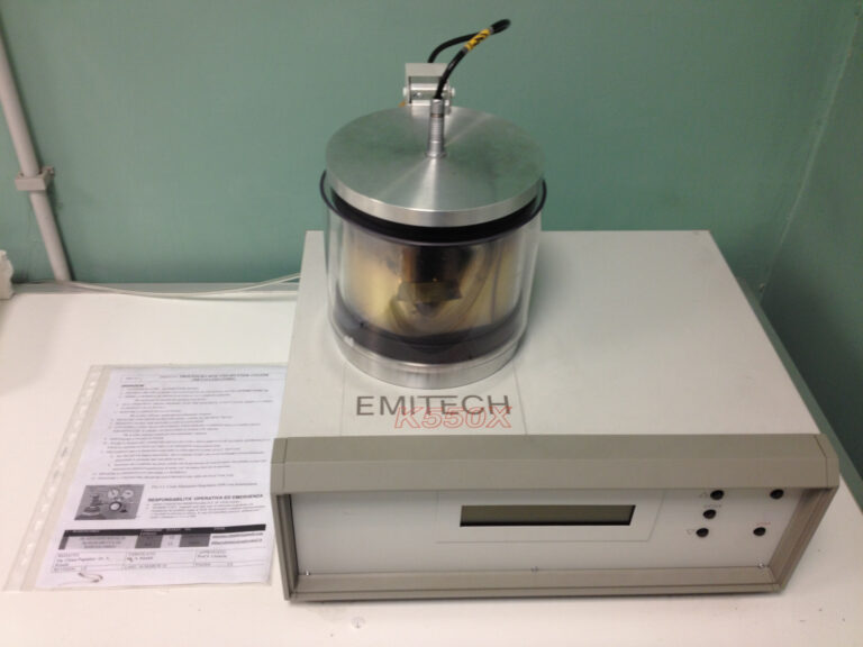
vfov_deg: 40.7
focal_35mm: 35
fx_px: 873
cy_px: 324
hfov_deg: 52.6
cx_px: 432
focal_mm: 4.28
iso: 64
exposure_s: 1/20
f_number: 2.4
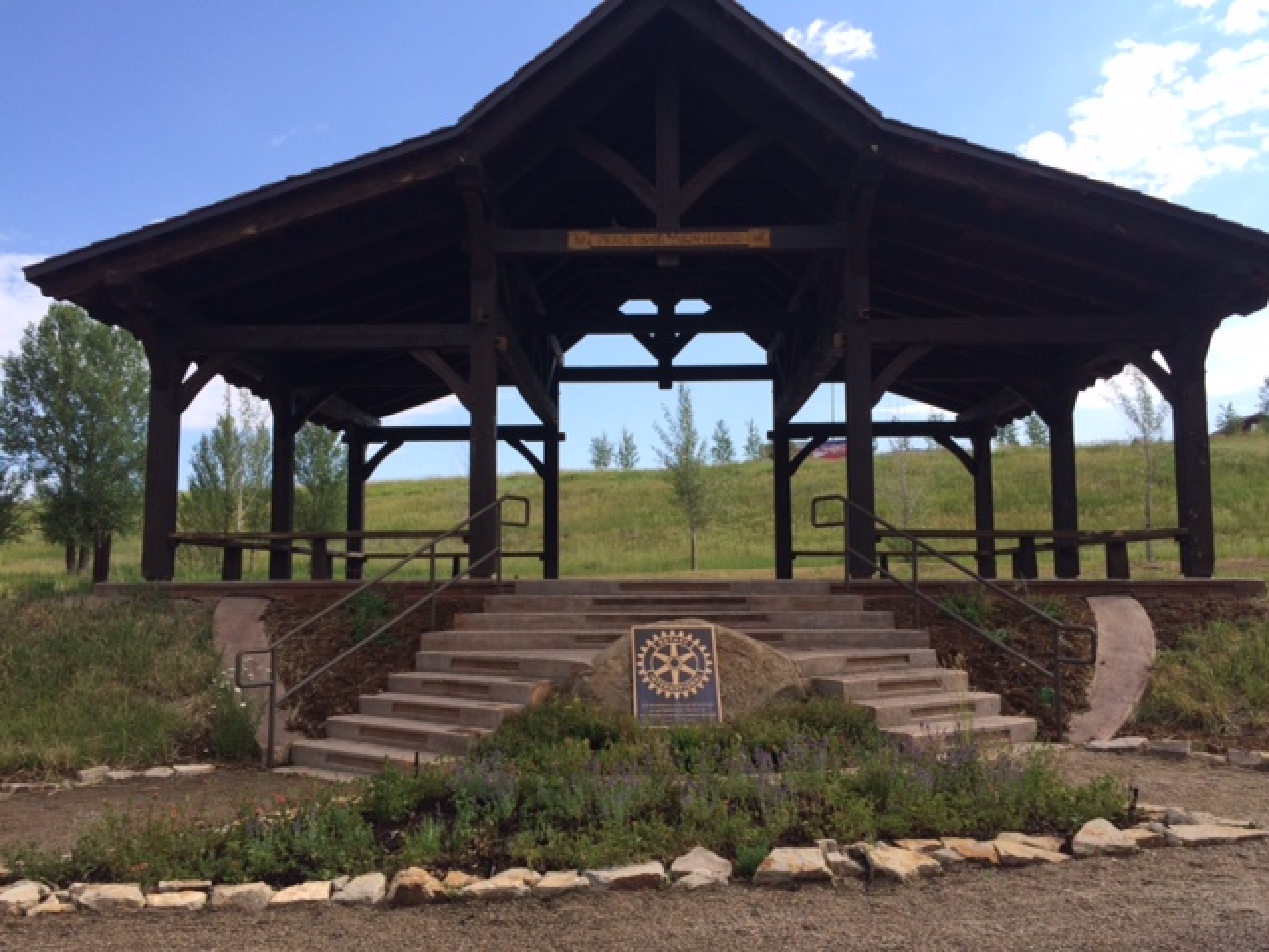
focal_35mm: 29
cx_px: 634
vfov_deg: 48.2
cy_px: 476
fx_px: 1063
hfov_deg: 61.7
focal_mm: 4.15
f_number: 2.2
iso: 32
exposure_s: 1/1414
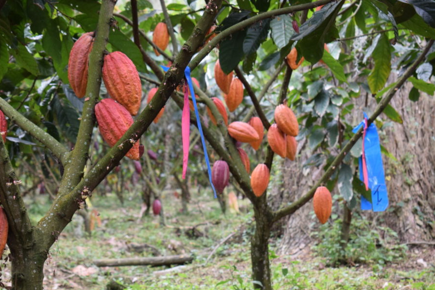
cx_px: 196
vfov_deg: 12.4
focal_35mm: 111
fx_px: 1337
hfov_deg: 18.5
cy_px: 156
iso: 1000
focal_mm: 55
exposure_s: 1/125
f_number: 5.6
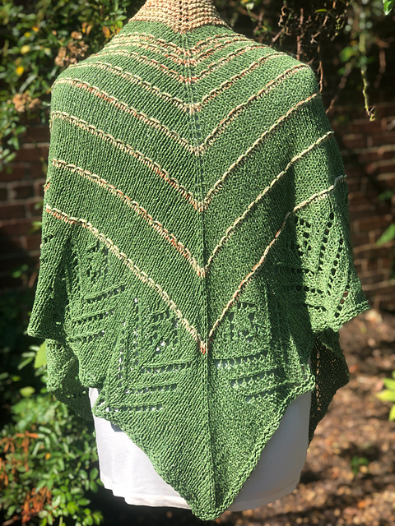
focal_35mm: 57
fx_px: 867
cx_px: 198
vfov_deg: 33.8
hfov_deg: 25.7
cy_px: 263
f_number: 2.8
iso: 20
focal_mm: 6.6
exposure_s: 1/444
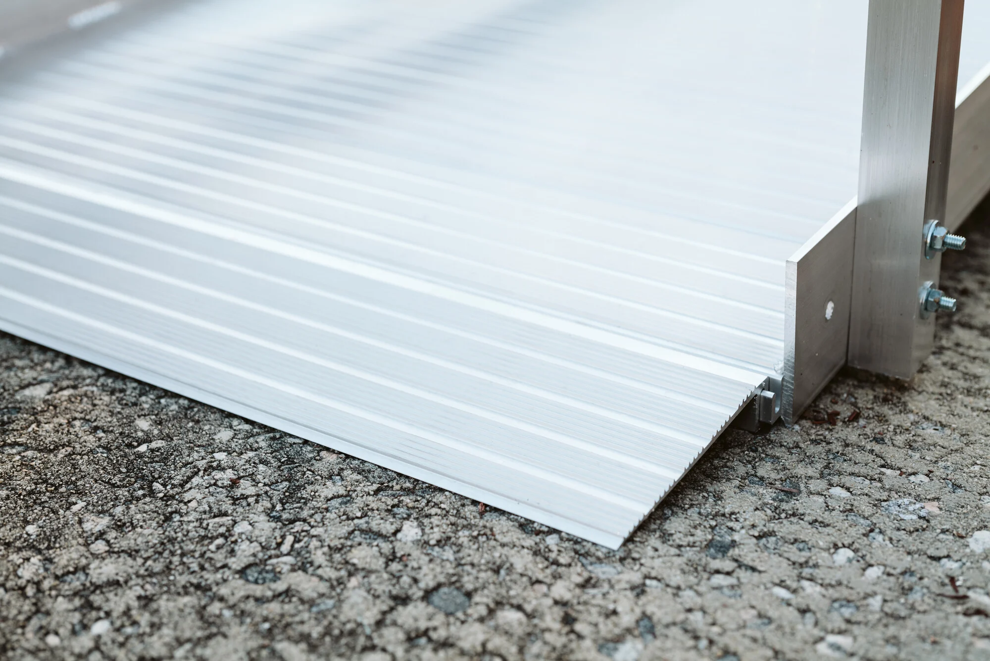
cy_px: 330
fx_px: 1375
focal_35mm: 50
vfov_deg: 27.0
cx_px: 495
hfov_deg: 39.6
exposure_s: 1/250
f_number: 4
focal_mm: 50
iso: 200
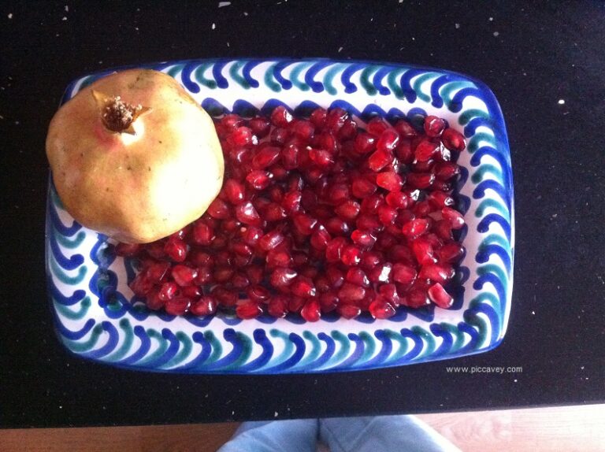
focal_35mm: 35
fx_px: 611
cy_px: 226
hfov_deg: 52.7
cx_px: 302
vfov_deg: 40.6
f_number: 2.8
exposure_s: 1/15
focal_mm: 3.85
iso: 1000
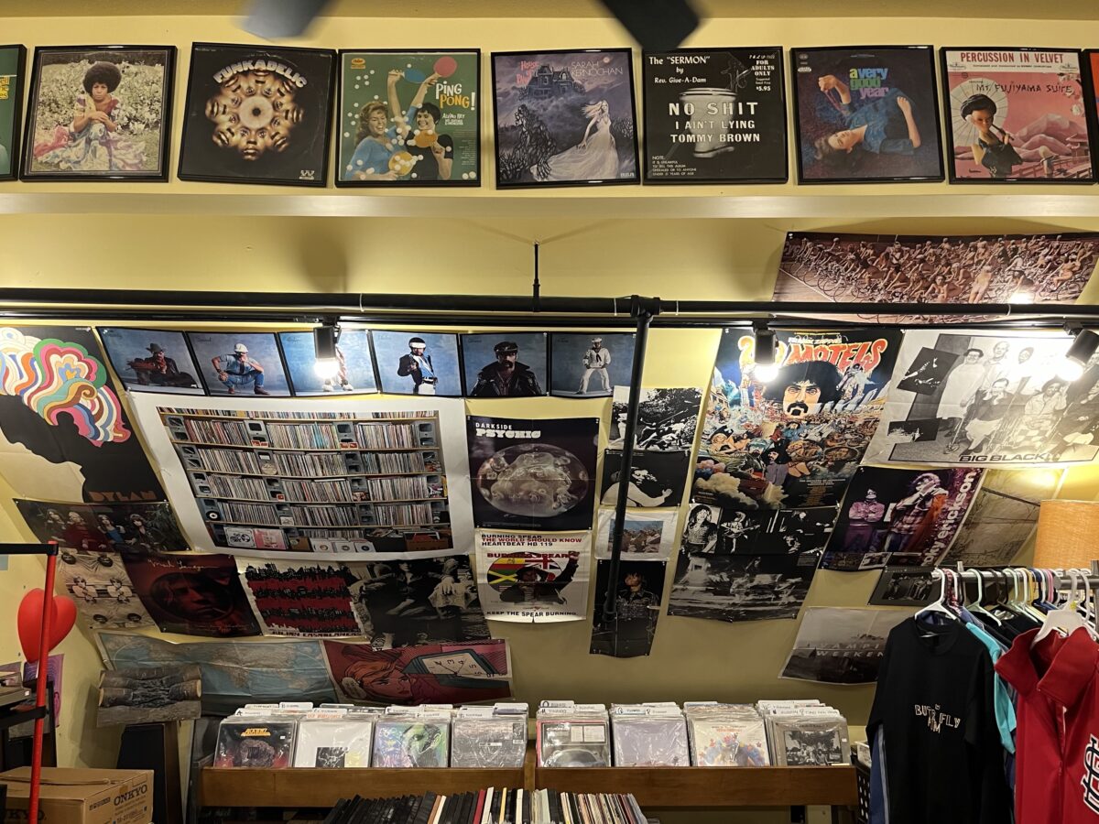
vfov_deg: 53.1
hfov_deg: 67.3
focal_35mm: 26
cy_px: 412
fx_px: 825
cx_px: 550
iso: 200
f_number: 1.6
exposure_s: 1/60
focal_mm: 5.1
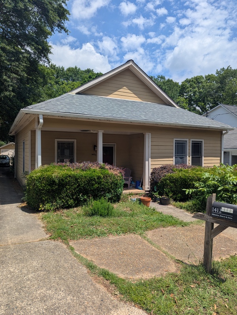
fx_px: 219
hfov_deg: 56.9
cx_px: 118
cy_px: 158
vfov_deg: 71.5
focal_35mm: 24
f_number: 1.85
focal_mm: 6.81
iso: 47
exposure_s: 1/2695
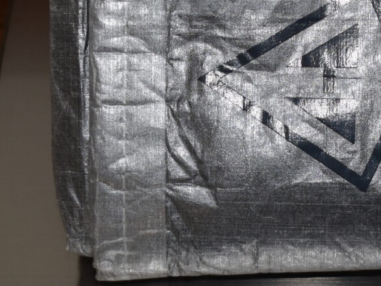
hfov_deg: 11.6
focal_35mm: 171
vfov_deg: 8.7
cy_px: 189
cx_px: 198
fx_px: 1882
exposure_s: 1/100
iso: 360
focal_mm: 34
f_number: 4.5
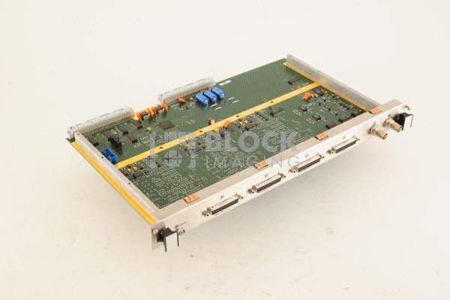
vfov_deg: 26.9
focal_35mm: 50
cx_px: 225
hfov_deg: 39.6
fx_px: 624
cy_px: 150
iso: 1600
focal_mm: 50
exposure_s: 1/160
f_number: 13
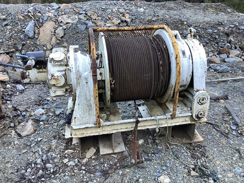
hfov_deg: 58.4
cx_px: 122
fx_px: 219
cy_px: 92
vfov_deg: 45.4
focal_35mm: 31
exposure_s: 1/60
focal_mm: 3.3
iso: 80
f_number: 2.4
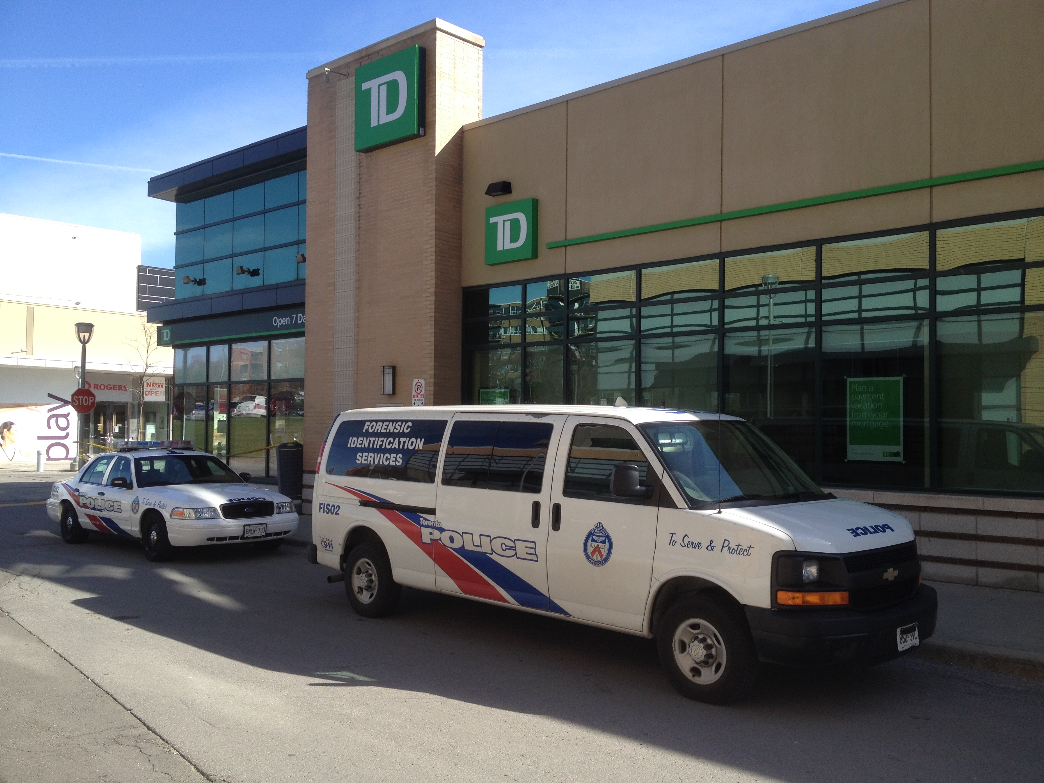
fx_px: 1056
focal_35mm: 35
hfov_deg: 52.6
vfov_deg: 40.7
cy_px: 392
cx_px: 522
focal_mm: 4.28
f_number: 2.4
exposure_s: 1/824
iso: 50
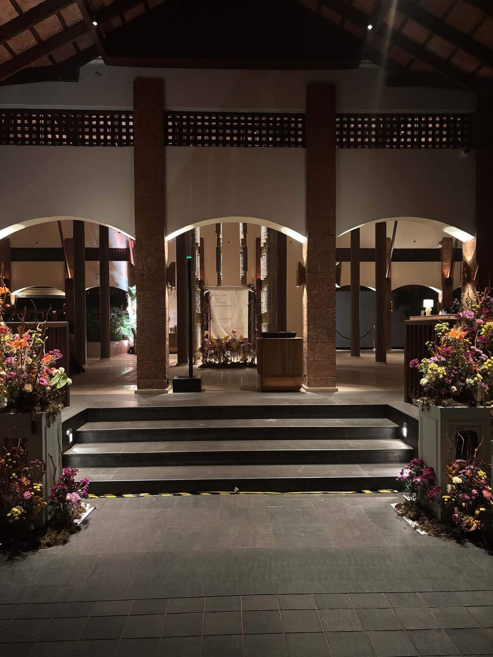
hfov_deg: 53.1
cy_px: 328
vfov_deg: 67.3
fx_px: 494
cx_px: 246
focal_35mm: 26
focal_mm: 5.96
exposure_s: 1/30
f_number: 1.6
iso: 1000
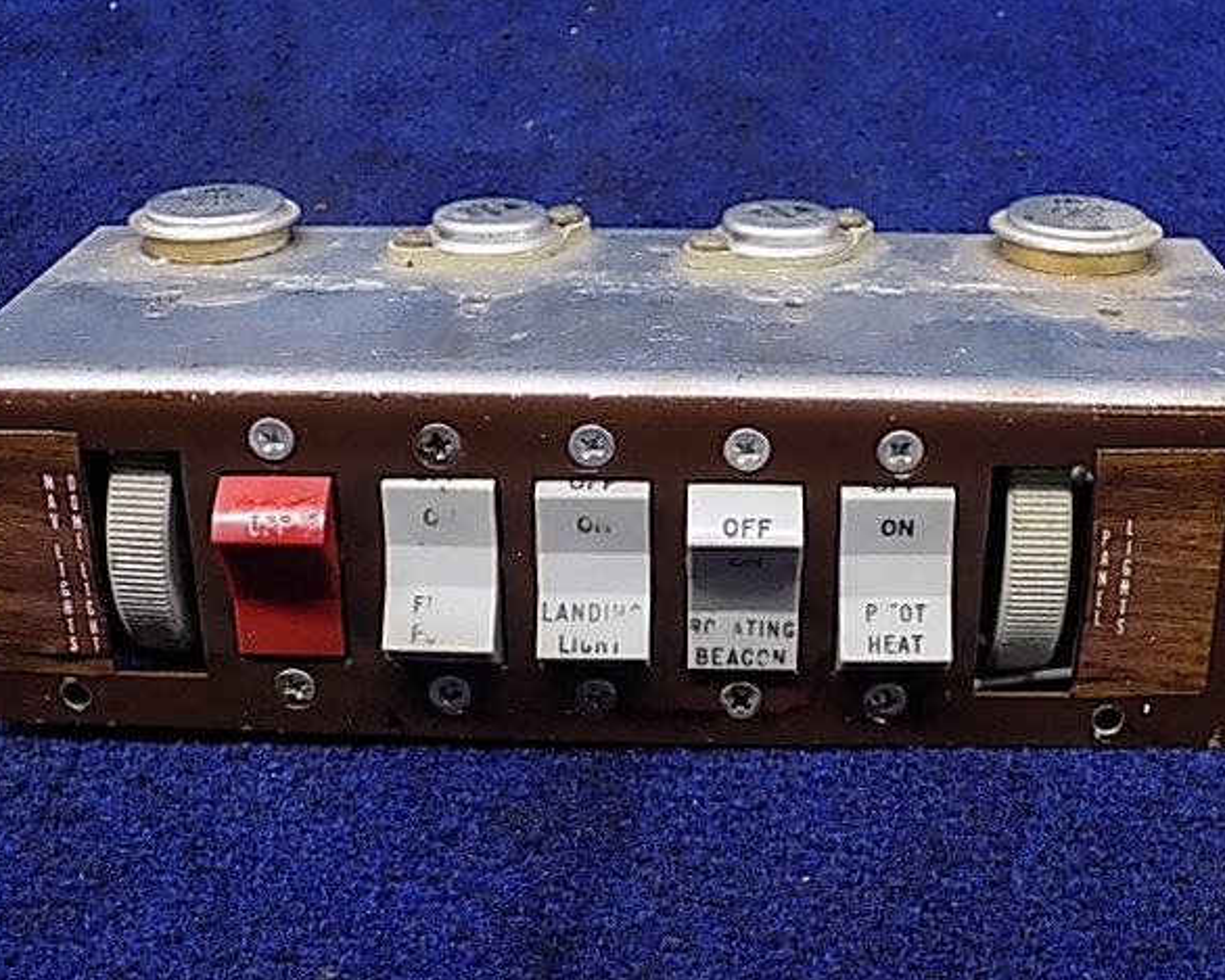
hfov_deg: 38.0
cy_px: 497
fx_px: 1777
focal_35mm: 49
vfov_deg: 30.8
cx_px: 642
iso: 400
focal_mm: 8.1
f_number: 3.7
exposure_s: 1/25
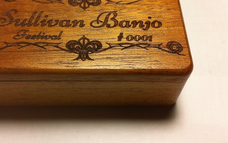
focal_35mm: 53
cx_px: 100
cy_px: 47
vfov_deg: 24.3
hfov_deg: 38.1
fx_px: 329
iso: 100
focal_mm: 3.85
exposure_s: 1/120
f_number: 2.8
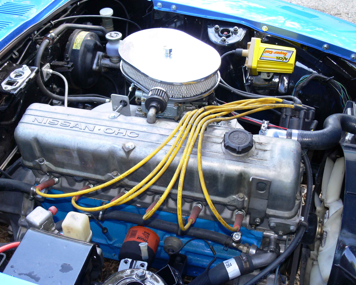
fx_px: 411
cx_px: 165
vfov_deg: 38.2
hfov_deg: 46.8
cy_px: 148
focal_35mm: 39
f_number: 2.8
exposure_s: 1/40
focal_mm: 7.4
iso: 80
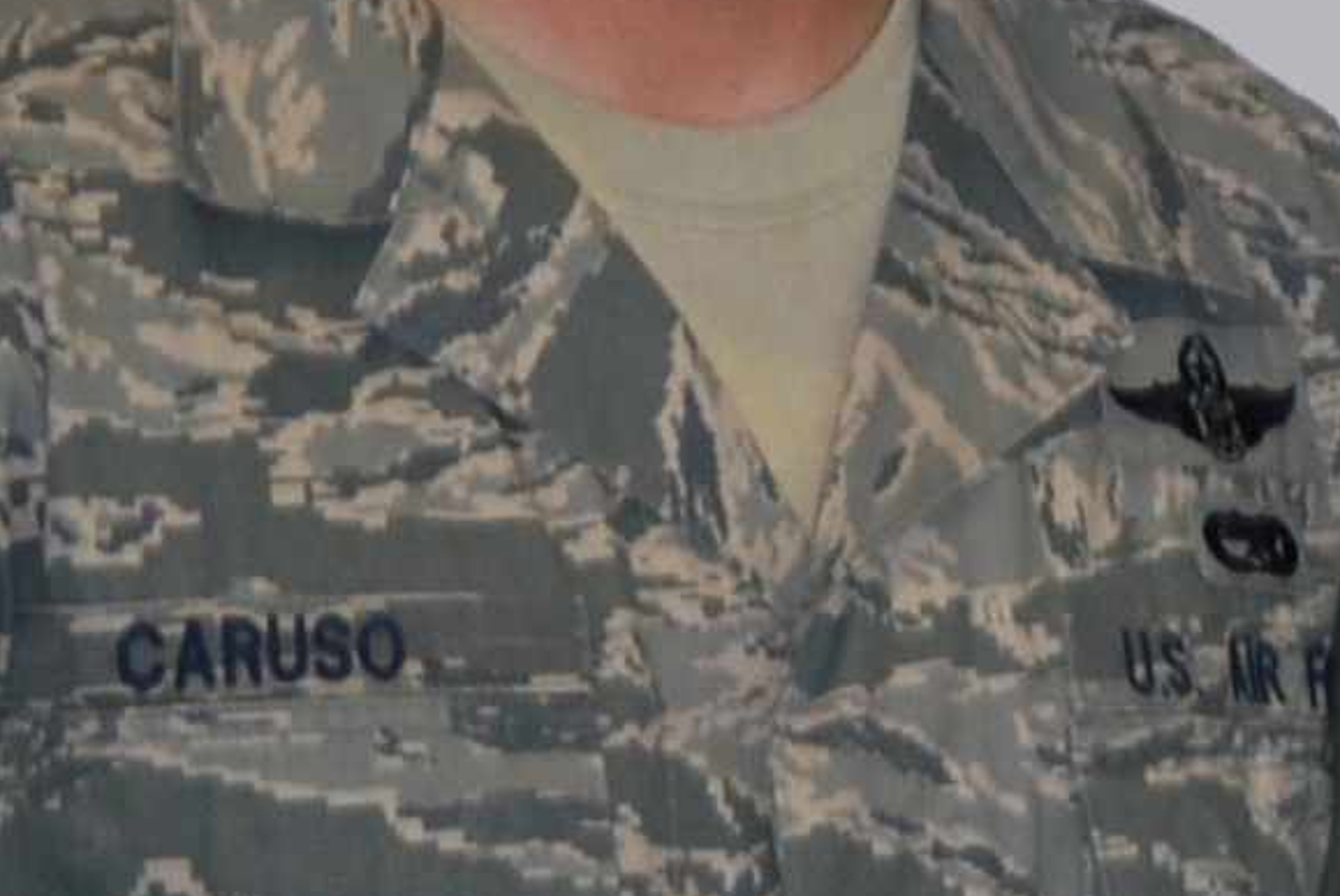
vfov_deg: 2.6
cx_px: 3624
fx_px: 19444
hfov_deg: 3.9
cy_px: 447
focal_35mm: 522
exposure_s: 1/60
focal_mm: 52
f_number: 2.8
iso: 200
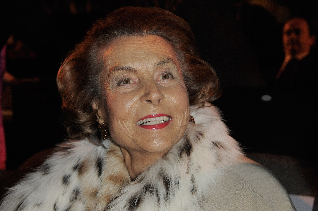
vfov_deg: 16.5
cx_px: 159
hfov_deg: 24.6
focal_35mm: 82
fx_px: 728
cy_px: 106
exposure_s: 1/100
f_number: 5.6
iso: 800
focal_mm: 55
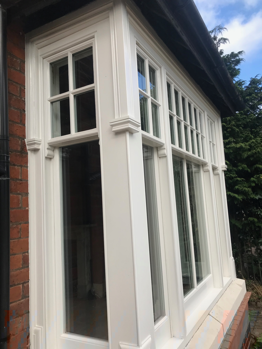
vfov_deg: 63.4
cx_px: 131
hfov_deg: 49.7
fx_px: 283
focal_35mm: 28
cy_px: 174
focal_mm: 3.99
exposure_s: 1/977
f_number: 1.8
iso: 20
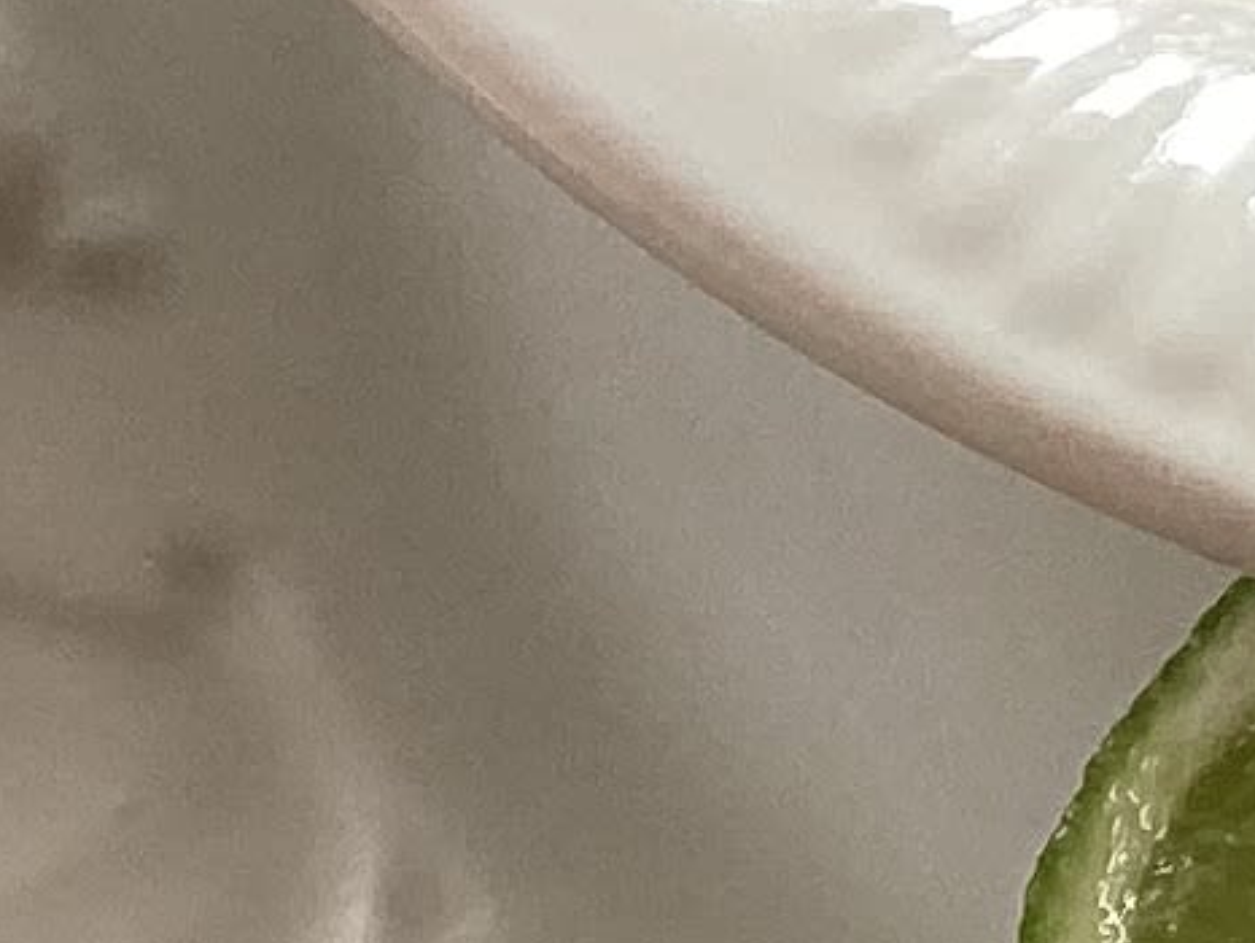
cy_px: -313
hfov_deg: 8.7
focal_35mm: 217
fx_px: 7871
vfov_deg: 6.8
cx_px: 2319
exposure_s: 1/100
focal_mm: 3.3
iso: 50
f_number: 2.4
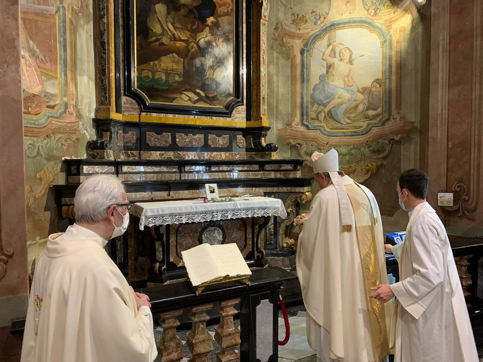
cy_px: 181
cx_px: 242
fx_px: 363
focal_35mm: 26
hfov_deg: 67.3
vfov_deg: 53.1
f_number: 1.8
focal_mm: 4.25
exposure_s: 1/33
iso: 400
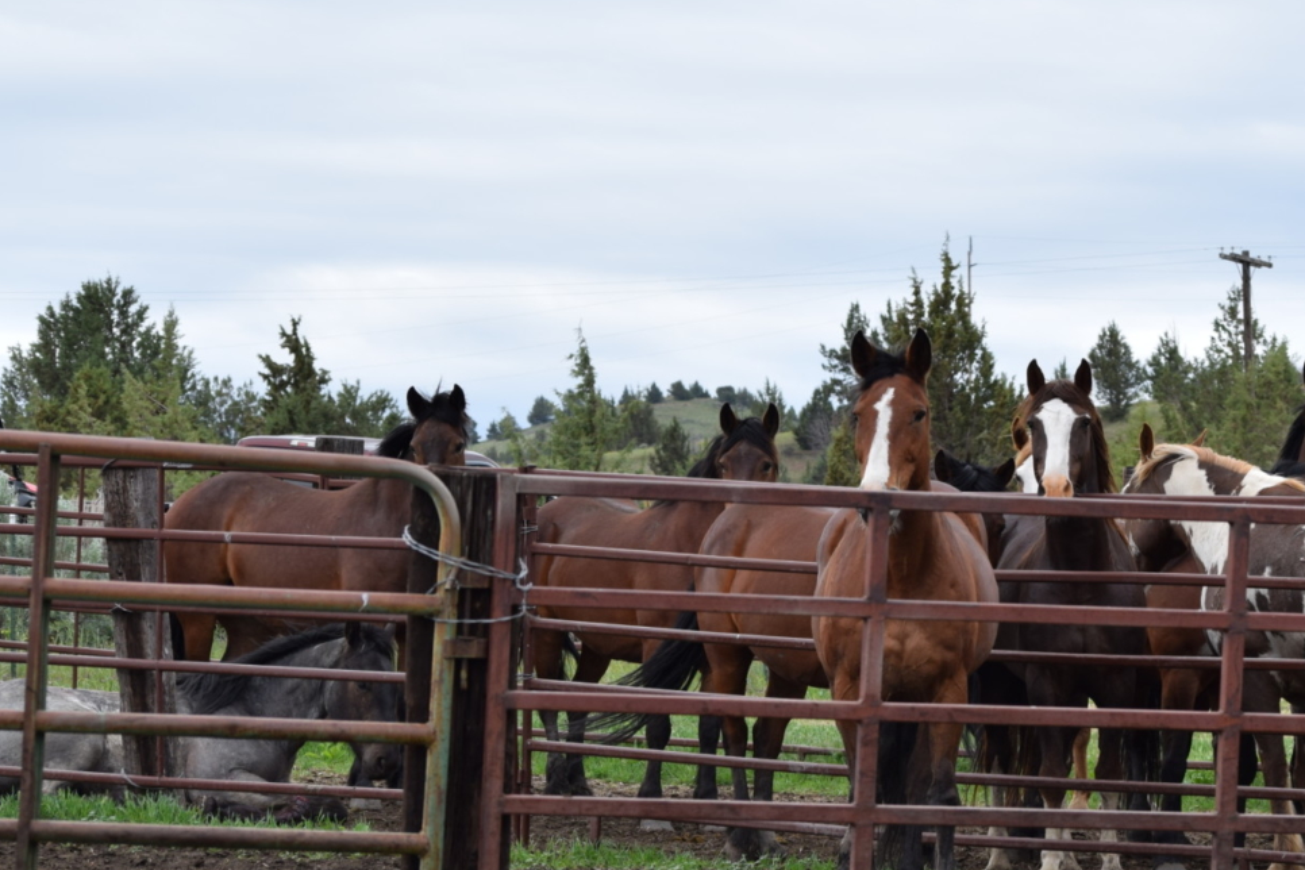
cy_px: 373
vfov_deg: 8.2
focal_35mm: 167
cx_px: 1001
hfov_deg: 12.3
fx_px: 6053
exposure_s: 1/640
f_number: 6.3
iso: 200
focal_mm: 70
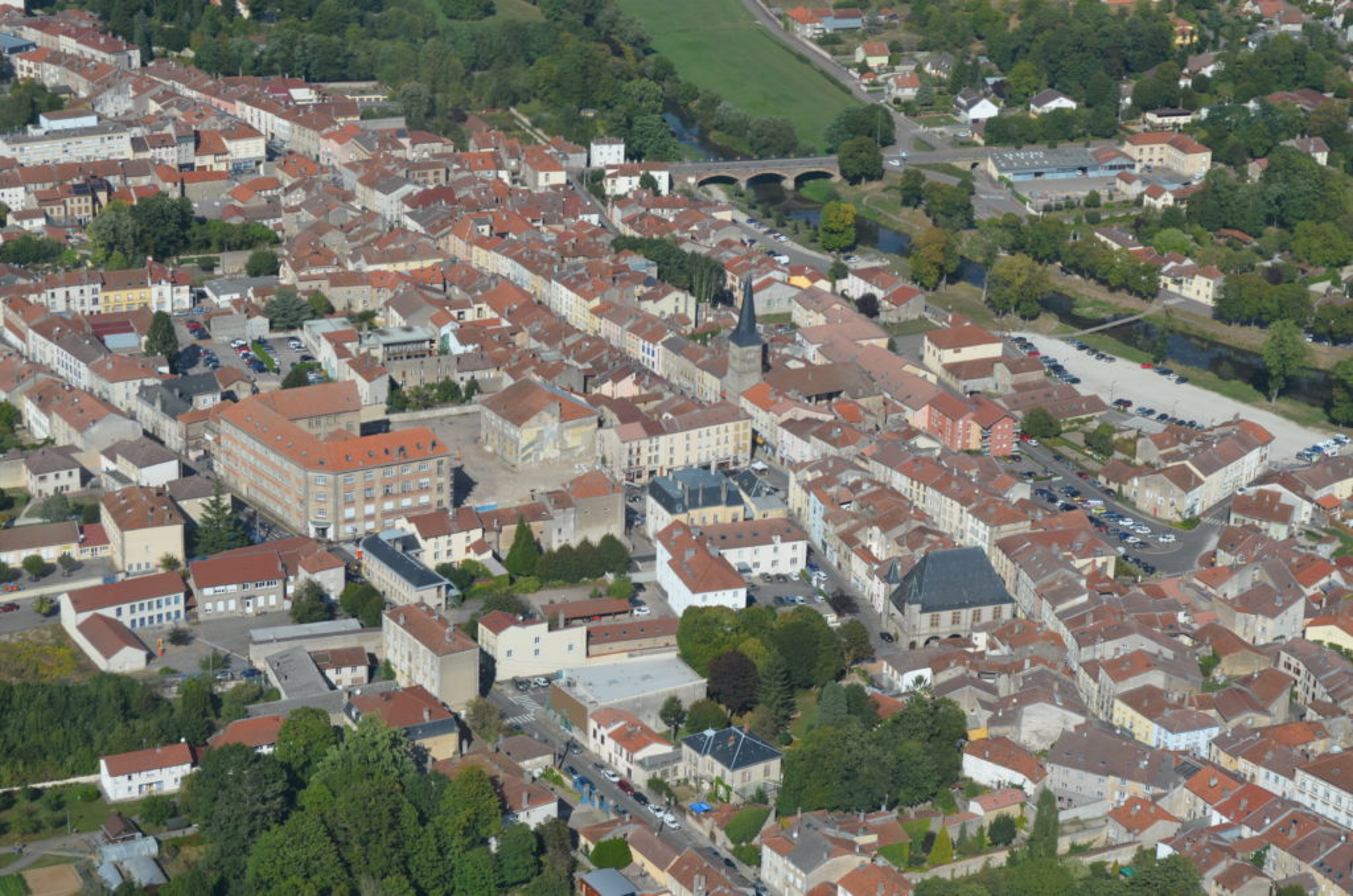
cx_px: 676
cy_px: 448
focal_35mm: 78
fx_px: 2925
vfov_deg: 17.4
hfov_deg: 26.0
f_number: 9
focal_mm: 52
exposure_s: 1/320
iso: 100
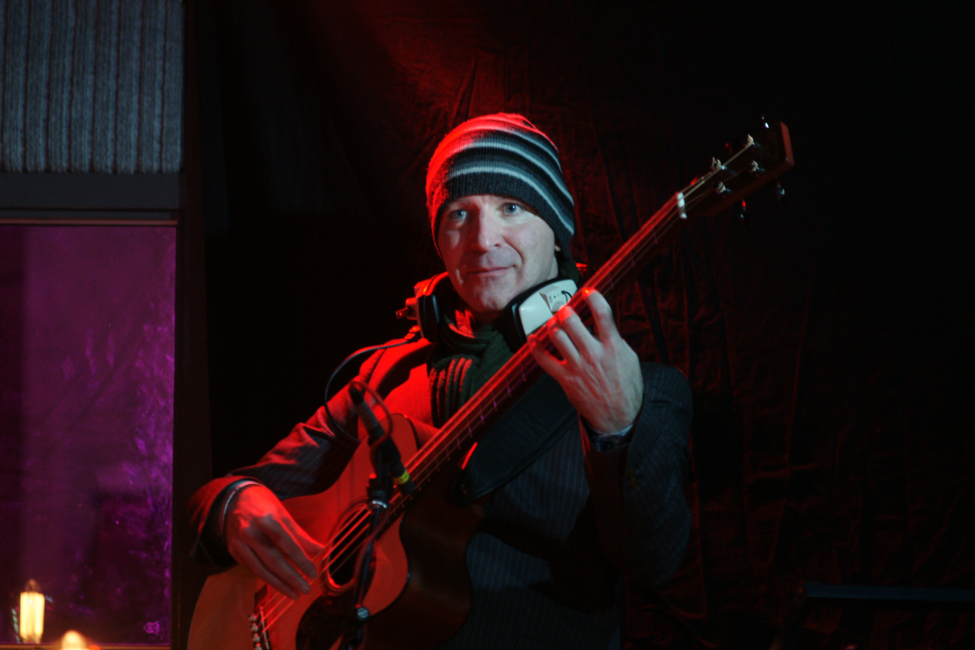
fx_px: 8124
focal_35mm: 300
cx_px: 488
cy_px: 325
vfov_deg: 4.6
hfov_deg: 6.9
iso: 1000
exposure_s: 1/60
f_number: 2.8
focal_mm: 200
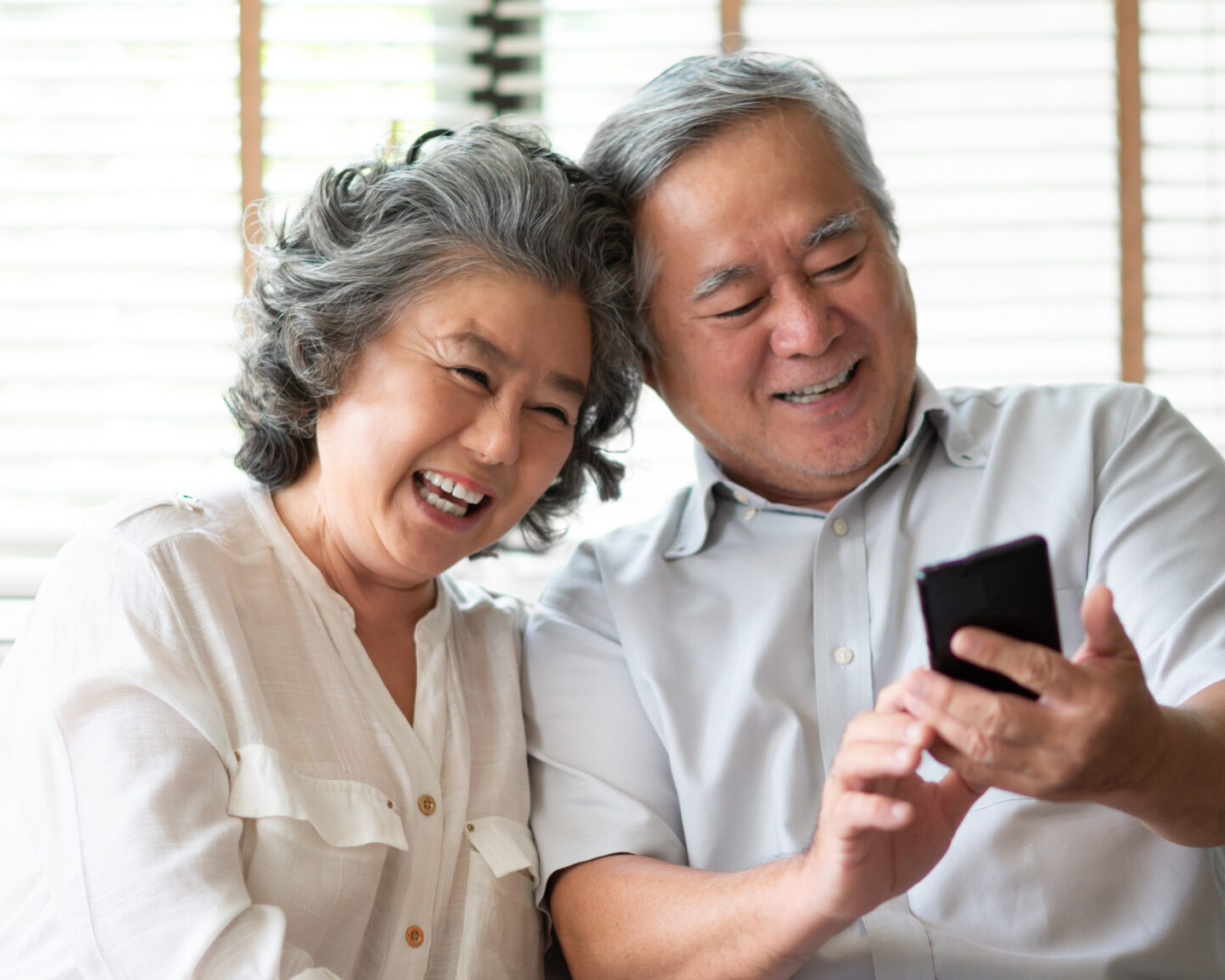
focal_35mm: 142
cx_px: 619
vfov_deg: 10.9
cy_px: 595
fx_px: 5148
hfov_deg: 13.6
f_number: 1.8
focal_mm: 85
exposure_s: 1/400
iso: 400
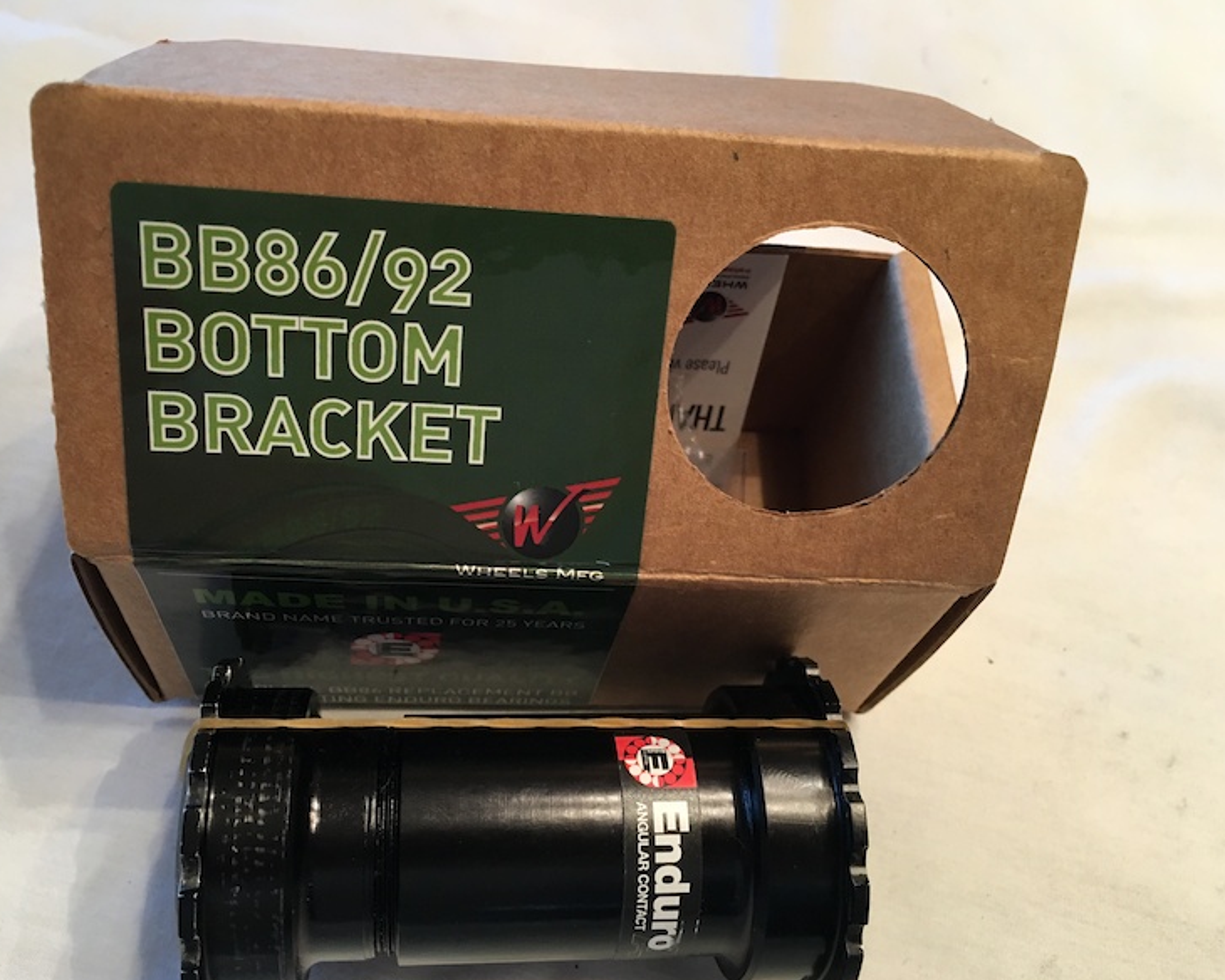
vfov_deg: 47.1
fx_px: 1124
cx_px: 566
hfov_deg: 57.1
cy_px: 502
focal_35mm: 31
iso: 100
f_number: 2.2
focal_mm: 4.15
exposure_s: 1/30
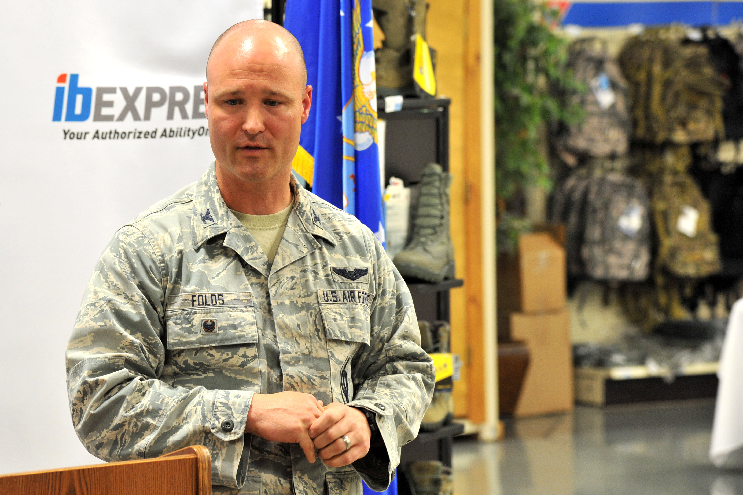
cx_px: 372
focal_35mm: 120
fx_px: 2475
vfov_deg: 11.4
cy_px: 248
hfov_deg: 17.1
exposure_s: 1/125
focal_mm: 120
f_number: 5.6
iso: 1600
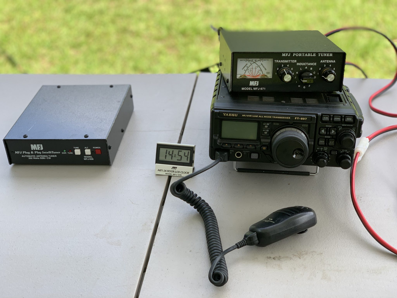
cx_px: 198
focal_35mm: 52
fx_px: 596
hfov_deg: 36.8
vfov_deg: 28.0
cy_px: 149
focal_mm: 6
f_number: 2.4
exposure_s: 1/141
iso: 16
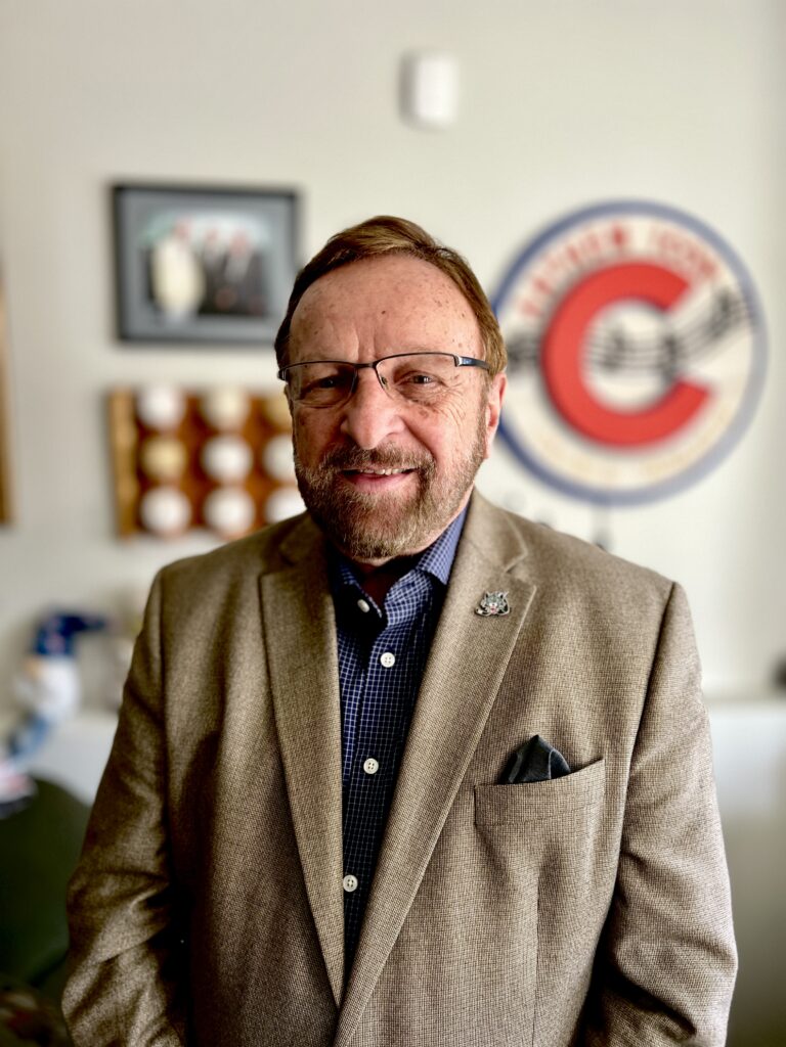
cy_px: 524
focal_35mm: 26
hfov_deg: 53.1
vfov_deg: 67.3
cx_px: 393
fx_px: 787
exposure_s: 1/60
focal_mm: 5.7
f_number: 1.5
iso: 250
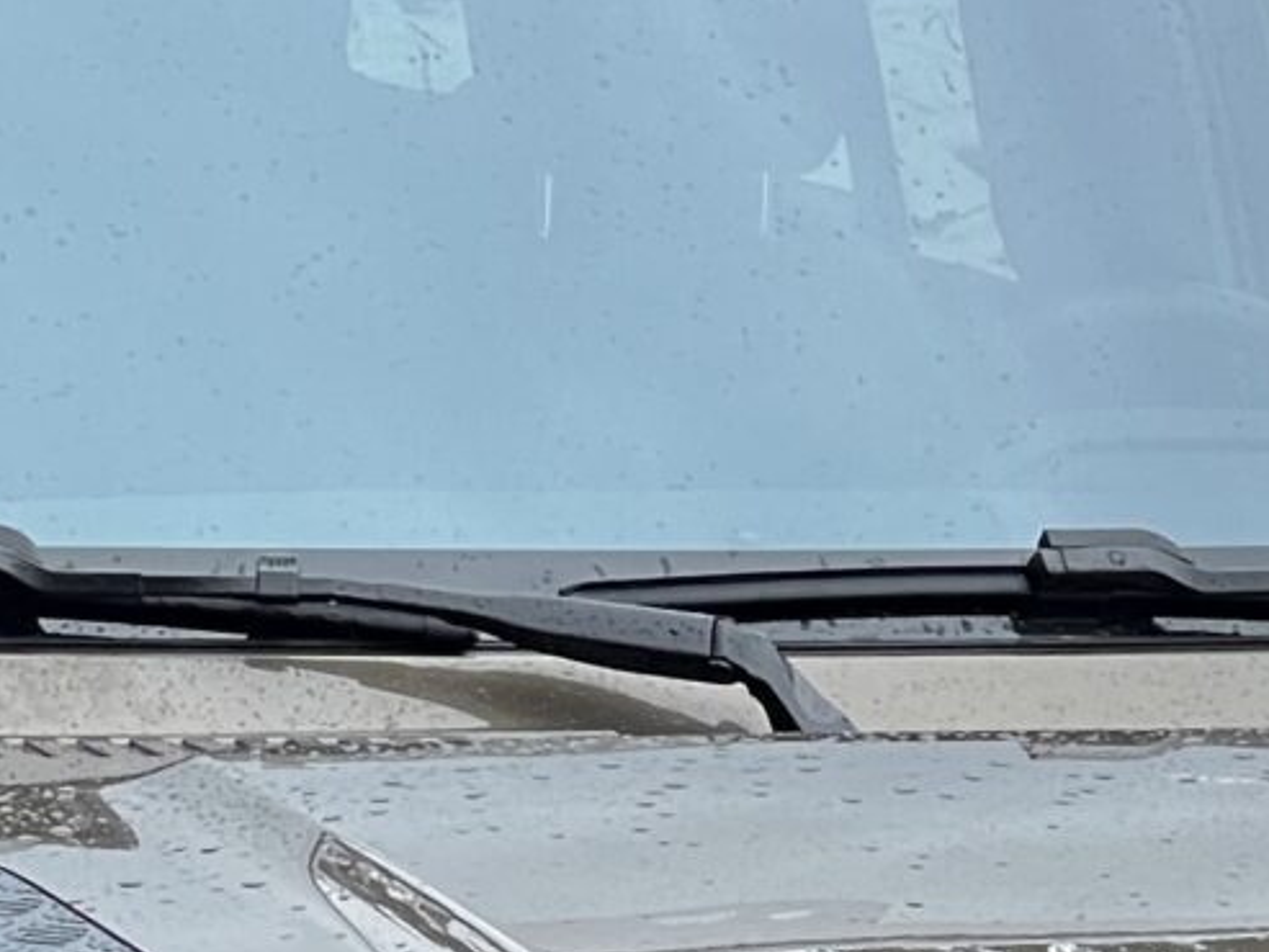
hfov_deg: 6.0
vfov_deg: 4.4
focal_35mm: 332
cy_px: 1562
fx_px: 12174
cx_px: 718
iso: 20
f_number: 2.2
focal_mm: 7.5
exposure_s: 1/148
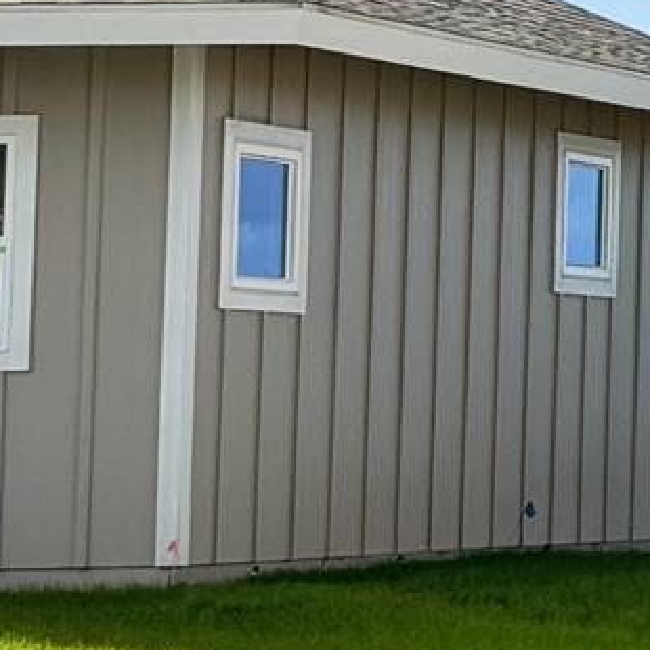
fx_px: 4461
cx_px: 2864
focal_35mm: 210
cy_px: 38
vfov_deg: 8.3
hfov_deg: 6.3
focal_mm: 6.86
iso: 80
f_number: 1.78
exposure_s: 1/1456
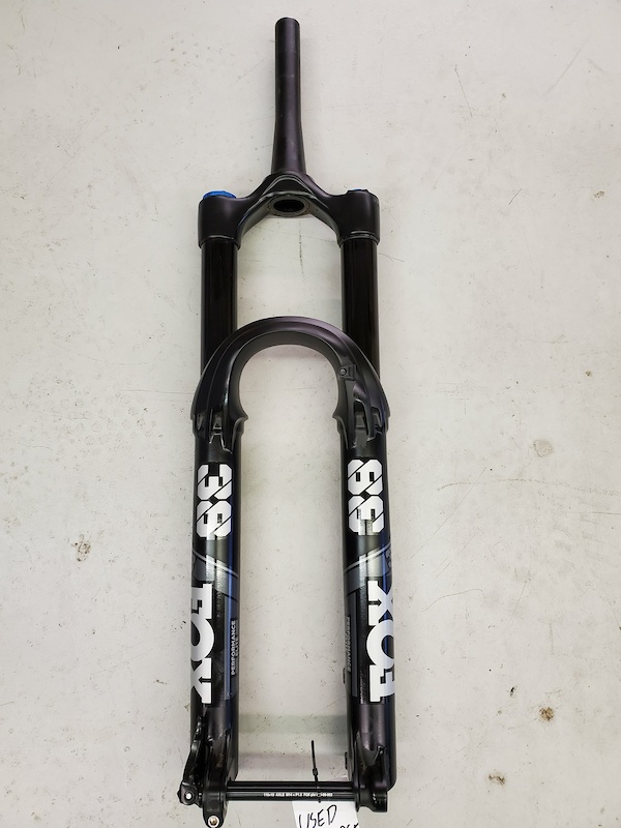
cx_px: 310
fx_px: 622
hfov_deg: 53.1
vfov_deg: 67.3
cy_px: 414
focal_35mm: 26
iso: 200
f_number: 2.4
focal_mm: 4.3
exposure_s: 1/40
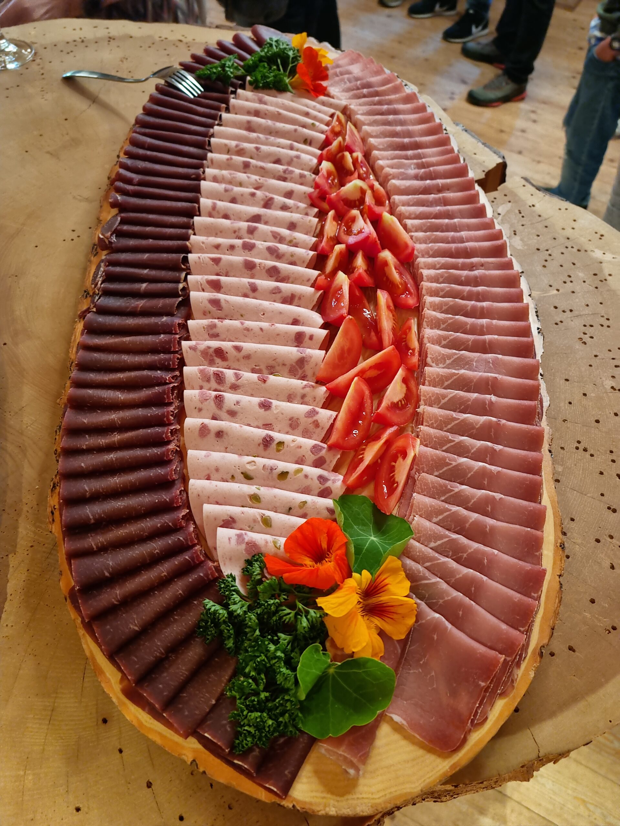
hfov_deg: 51.4
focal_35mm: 27
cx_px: 310
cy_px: 413
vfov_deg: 65.3
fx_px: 645
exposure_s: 1/25
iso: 640
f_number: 2
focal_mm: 5.9
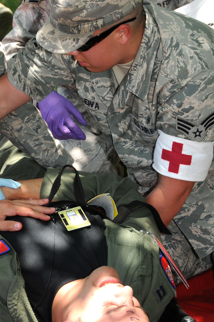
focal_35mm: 141
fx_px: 1260
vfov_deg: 14.6
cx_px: 39
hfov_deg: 9.7
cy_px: 147
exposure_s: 1/200
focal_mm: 50
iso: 250
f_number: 7.1
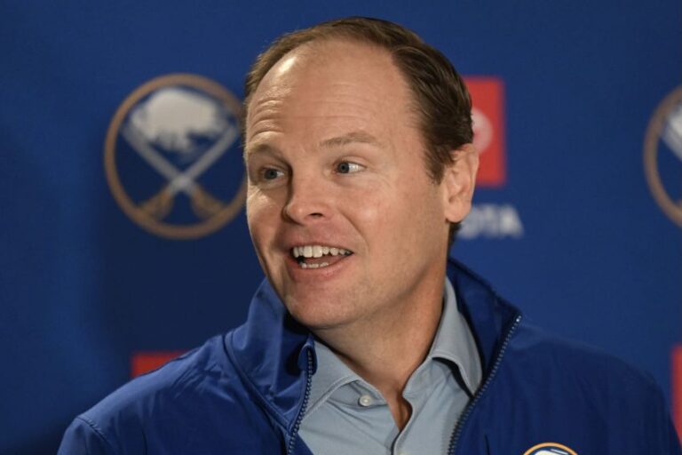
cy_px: 228
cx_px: 341
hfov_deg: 10.3
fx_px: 3789
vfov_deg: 6.9
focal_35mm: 200
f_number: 2.8
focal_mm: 200
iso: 5000
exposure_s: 1/800
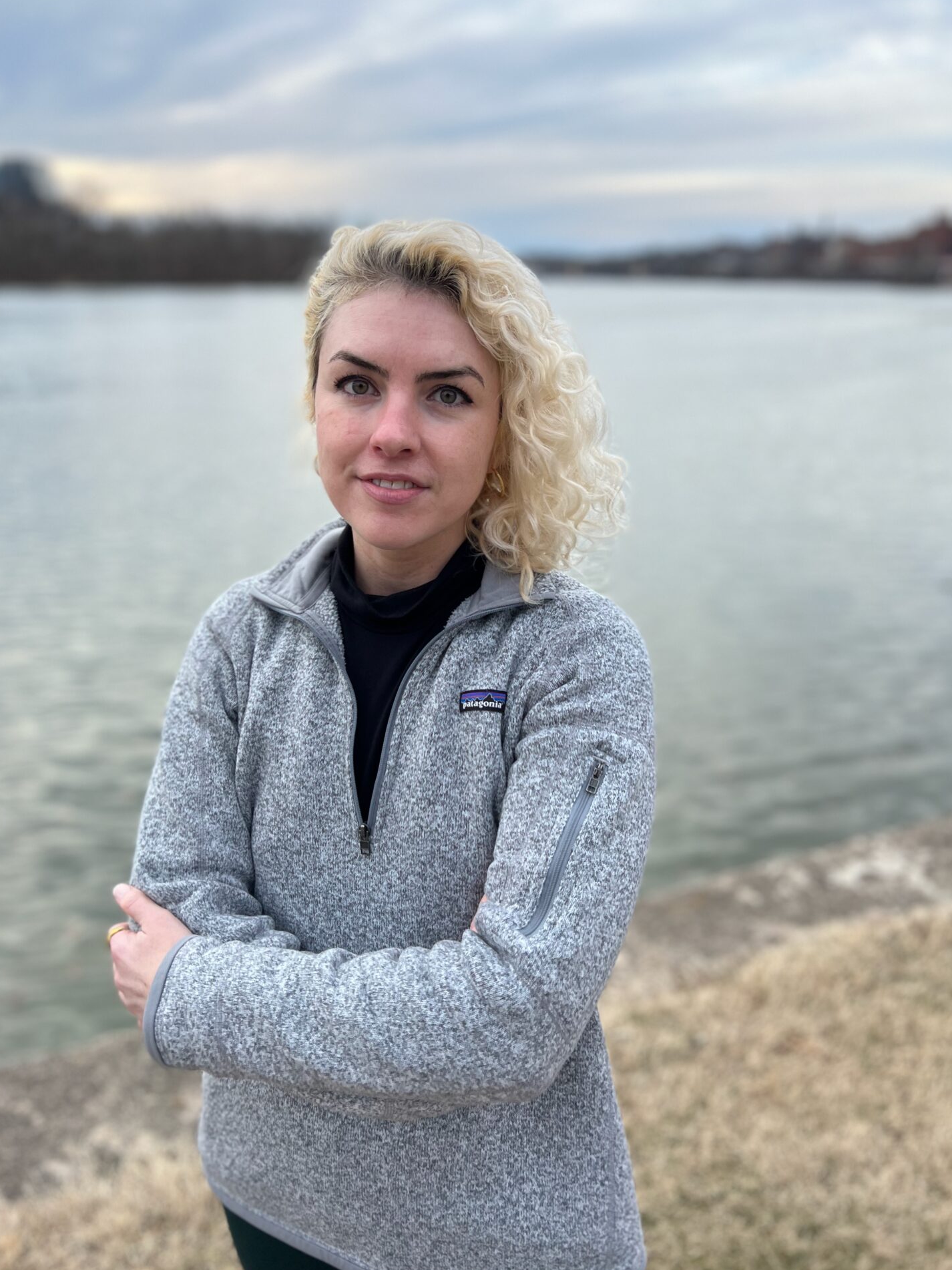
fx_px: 1027
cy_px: 605
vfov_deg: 63.4
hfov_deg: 49.7
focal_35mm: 28
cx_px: 476
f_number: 1.5
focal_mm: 5.7
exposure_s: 1/1029
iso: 50
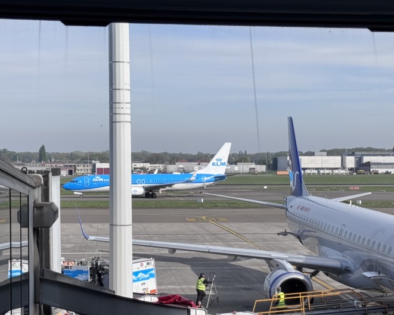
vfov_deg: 18.0
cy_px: 235
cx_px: 235
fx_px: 991
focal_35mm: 85
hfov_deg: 22.4
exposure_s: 1/2513
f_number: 1.78
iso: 64
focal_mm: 6.76
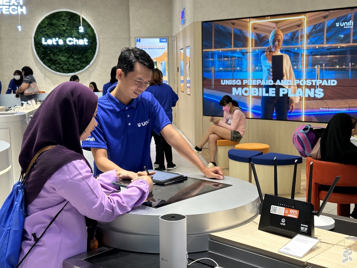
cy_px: 134
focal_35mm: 48
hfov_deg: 39.7
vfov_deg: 30.3
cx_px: 178
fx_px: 495
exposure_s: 1/50
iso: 64
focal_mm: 6.86
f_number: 1.78
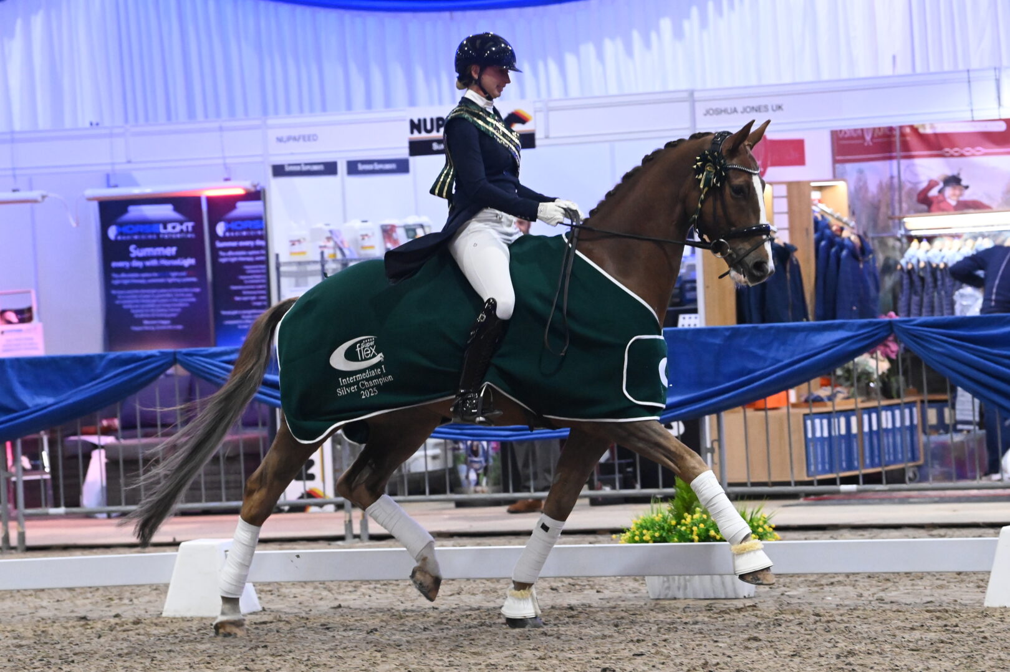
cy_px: 336
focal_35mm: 192
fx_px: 5383
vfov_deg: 7.1
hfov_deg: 10.7
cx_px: 505
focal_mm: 160
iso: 16000
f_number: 5
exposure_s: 1/640
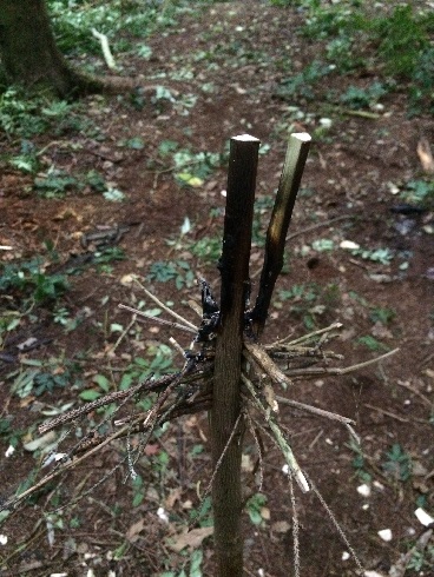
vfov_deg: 61.6
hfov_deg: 48.3
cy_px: 288
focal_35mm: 29
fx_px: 484
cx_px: 217
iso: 800
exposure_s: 1/17
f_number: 2.2
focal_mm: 4.15
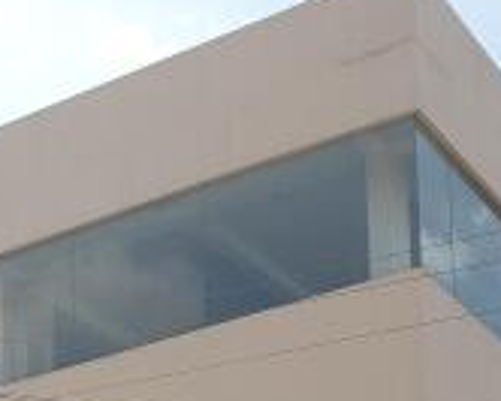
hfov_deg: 16.4
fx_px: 1677
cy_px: 636
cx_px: -69
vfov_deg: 12.8
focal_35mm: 113
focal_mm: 4.6
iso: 20
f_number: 1.8
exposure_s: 1/839
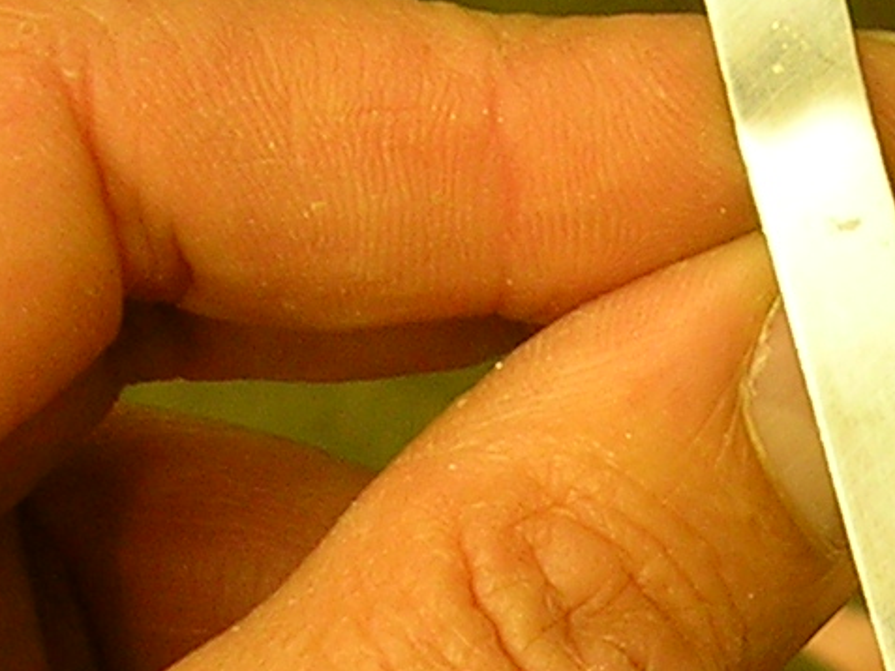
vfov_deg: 9.0
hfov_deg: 11.9
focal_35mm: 163
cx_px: 991
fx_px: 4215
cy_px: 707
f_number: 2.8
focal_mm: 5.8
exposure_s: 1/5.6
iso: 50
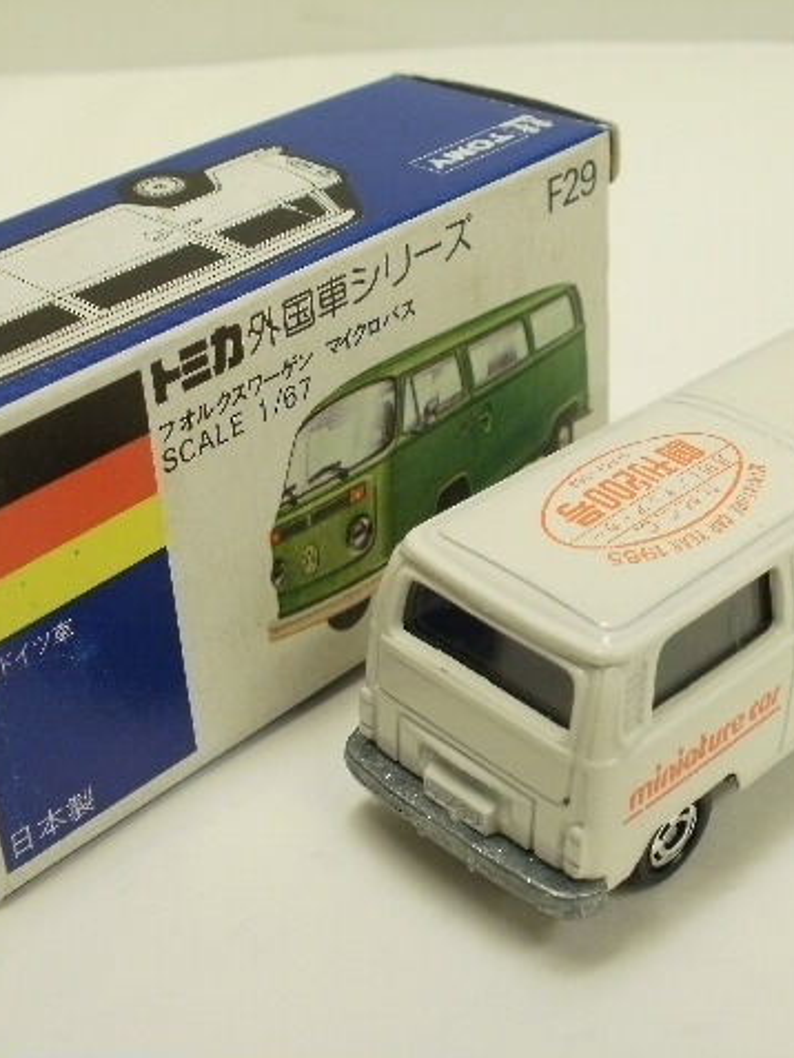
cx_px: 399
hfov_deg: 24.8
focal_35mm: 59
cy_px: 528
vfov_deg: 32.7
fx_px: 1804
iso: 125
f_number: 4
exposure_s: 1/20
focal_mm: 7.7
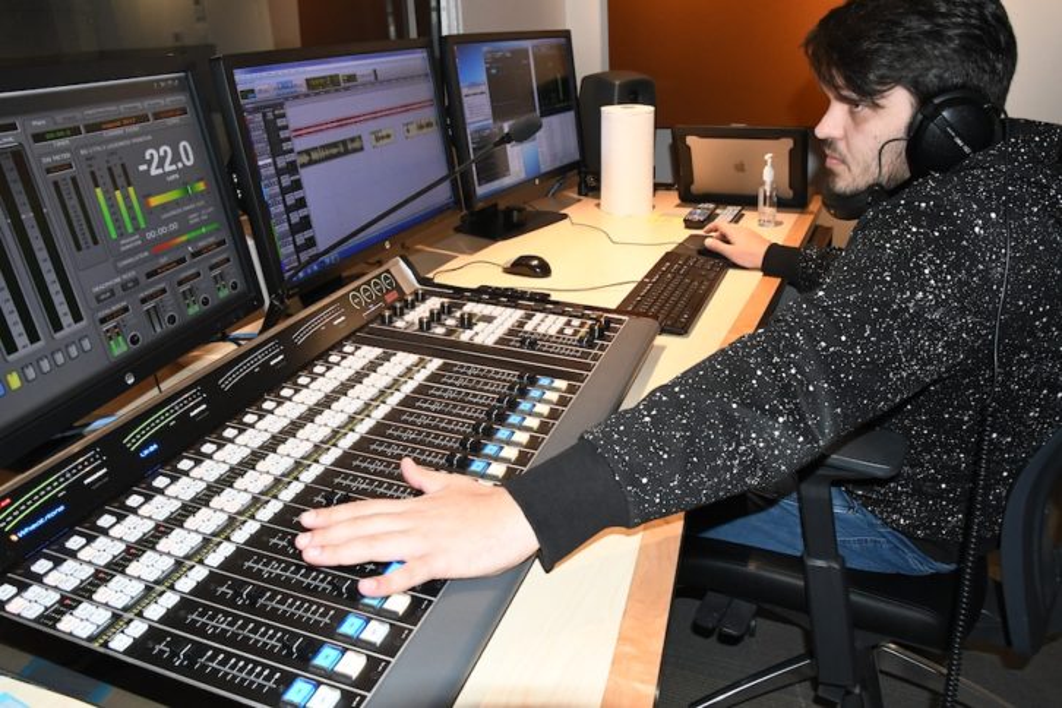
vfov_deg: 47.9
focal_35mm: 27
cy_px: 354
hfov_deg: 67.4
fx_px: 796
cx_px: 531
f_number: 11
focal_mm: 18
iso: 3200
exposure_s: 1/160
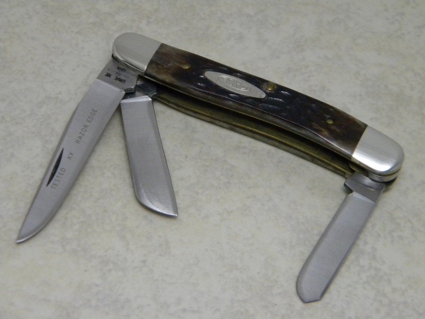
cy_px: 160
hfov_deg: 18.7
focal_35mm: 105
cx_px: 212
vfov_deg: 14.1
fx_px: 1289
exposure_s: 1/21.2
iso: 400
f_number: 4.7
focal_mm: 19
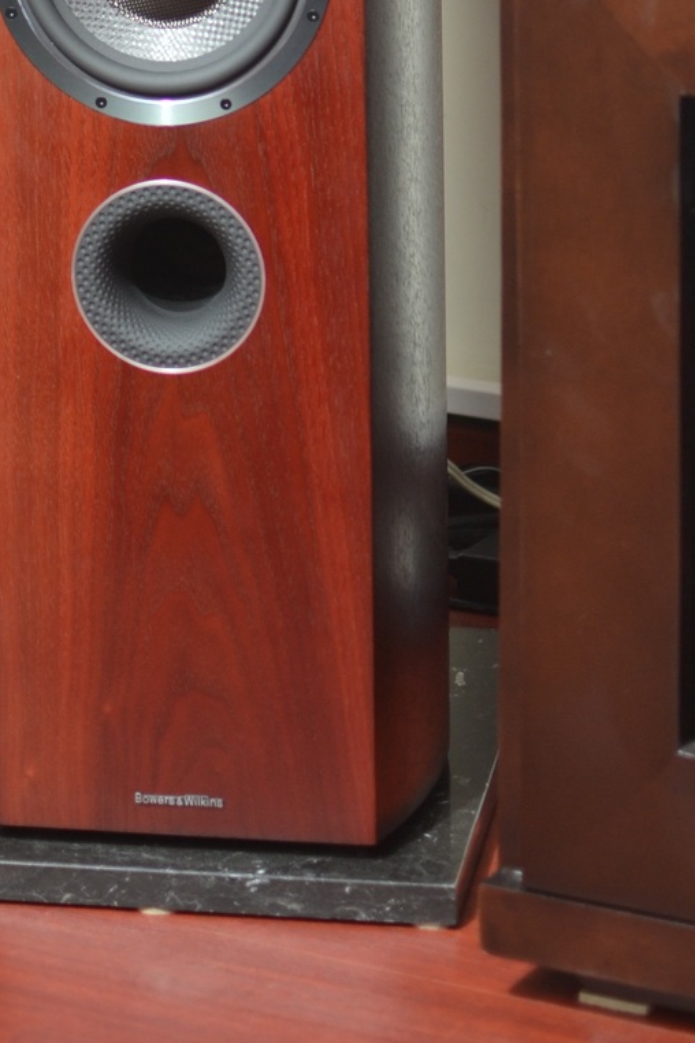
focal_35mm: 132
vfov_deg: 15.1
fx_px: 3830
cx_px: 3
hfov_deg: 10.3
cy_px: -110
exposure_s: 2
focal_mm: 35
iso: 100
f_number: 1.8
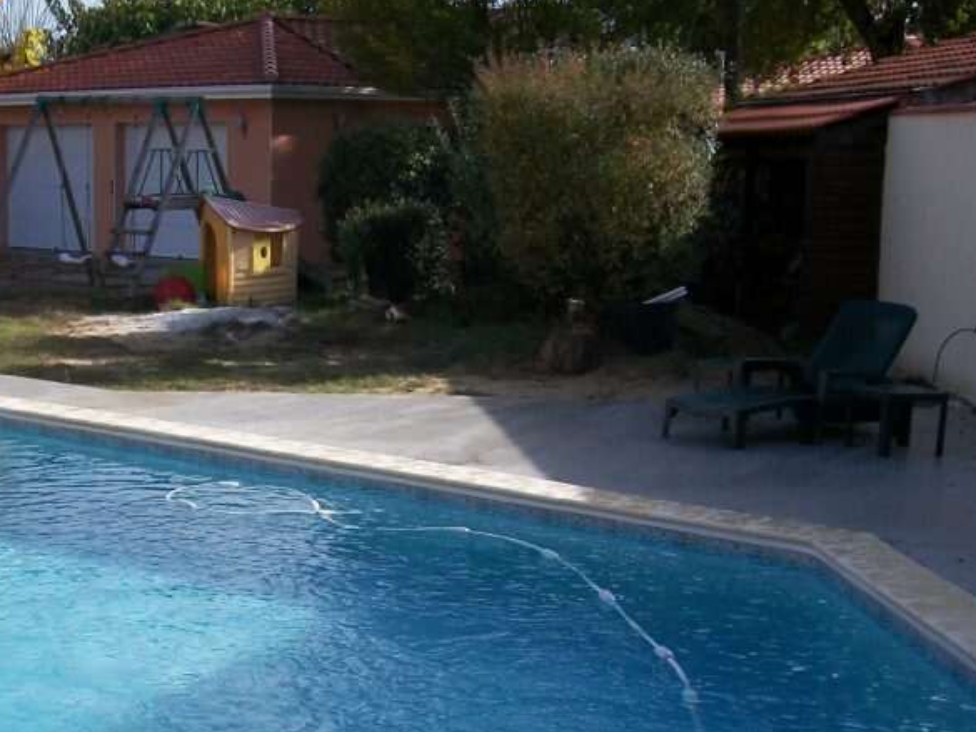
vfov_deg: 23.1
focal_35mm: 63
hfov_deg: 29.9
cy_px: 527
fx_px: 1777
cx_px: 172
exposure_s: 1/400
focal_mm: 6
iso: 80
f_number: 4.8
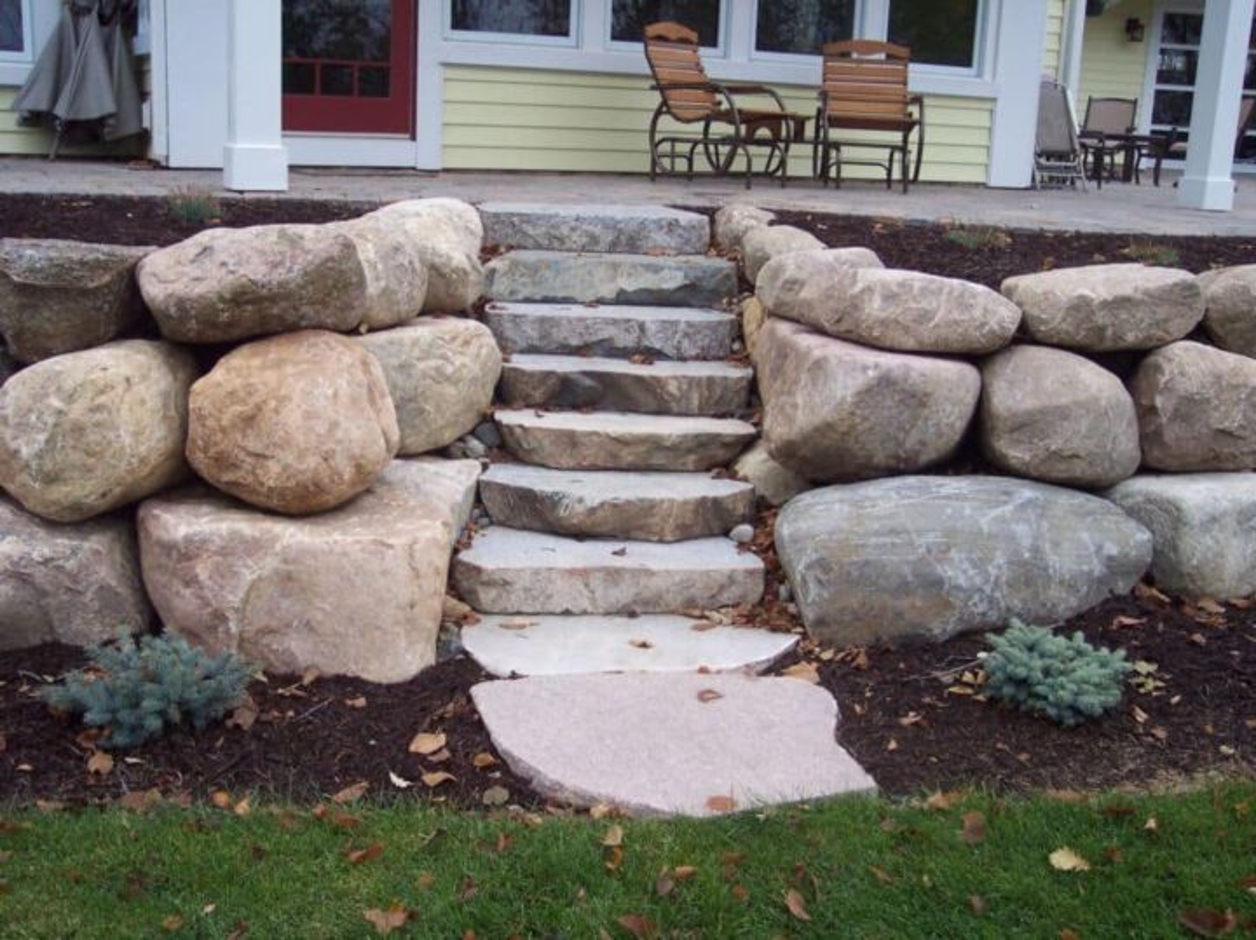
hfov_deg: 49.0
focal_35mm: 38
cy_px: 470
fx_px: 1378
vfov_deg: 37.7
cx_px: 628
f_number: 2.8
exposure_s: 1/350
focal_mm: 8
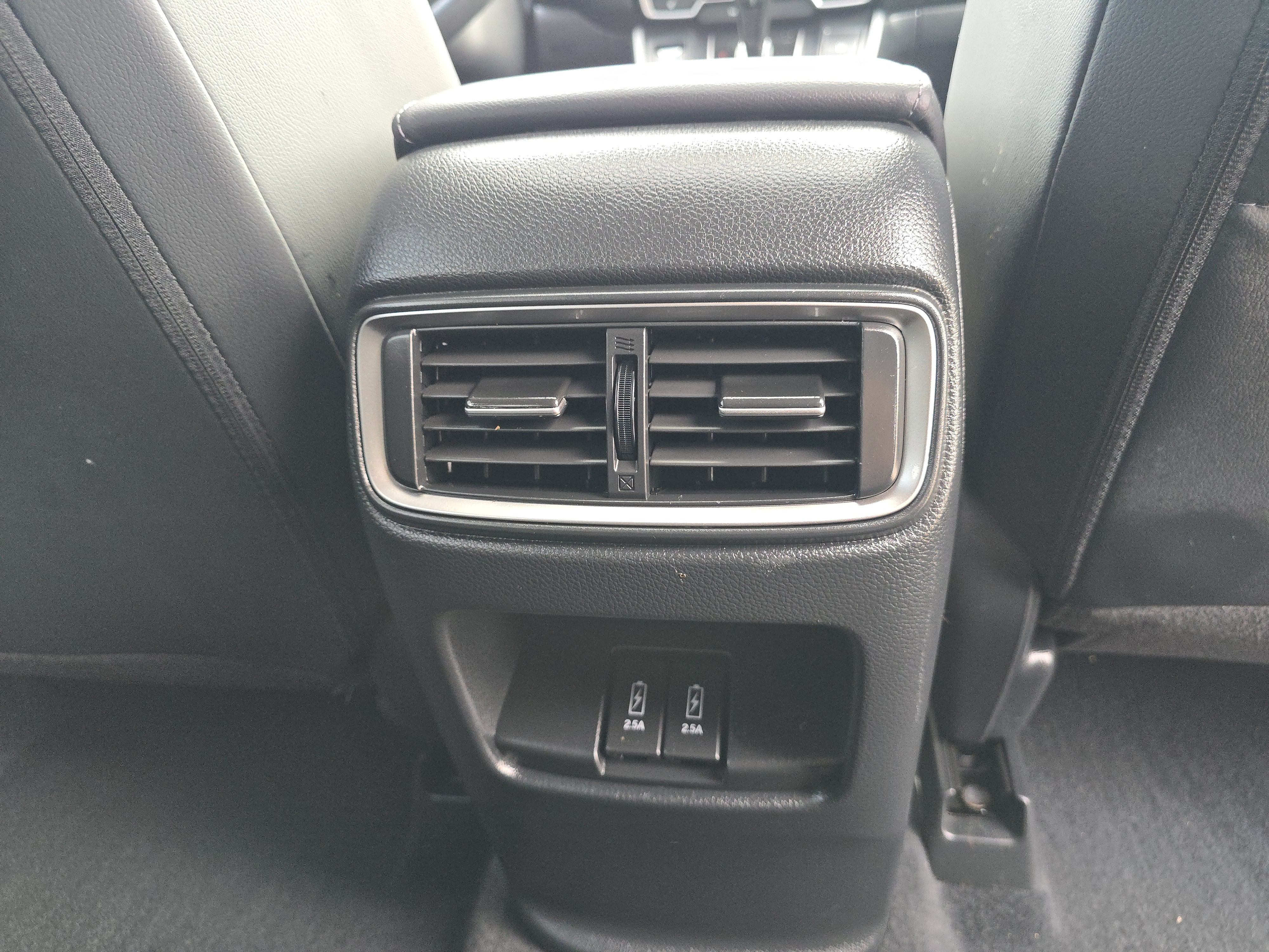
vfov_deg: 58.9
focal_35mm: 23
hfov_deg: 73.9
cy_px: 476
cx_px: 634
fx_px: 843
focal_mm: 6.3
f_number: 1.7
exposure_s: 1/120
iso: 250
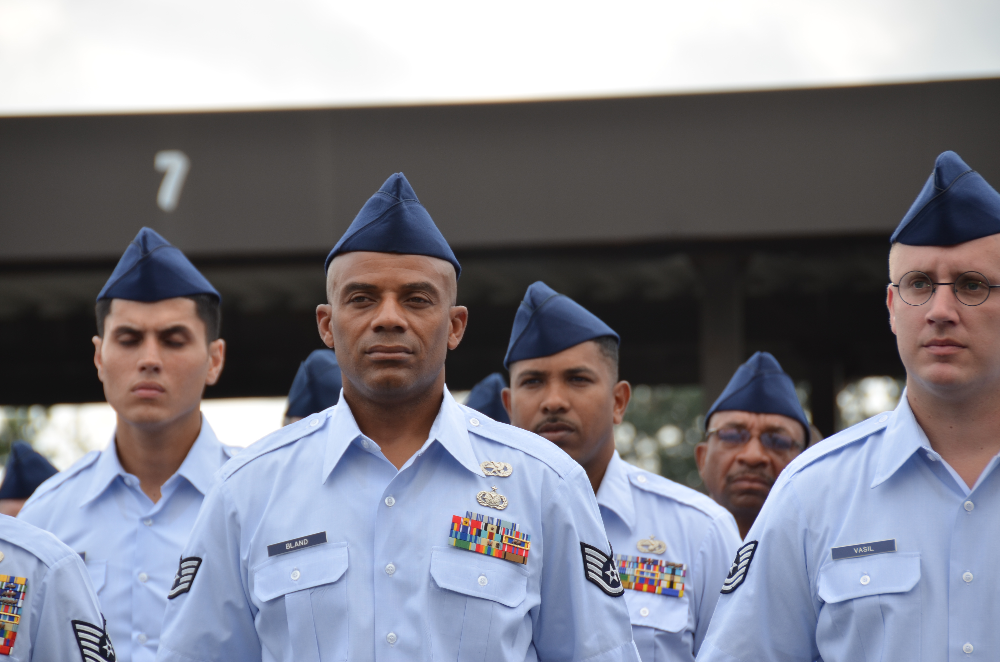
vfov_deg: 6.8
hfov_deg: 10.2
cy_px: 331
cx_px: 500
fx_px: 5613
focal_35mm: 202
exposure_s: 1/200
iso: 100
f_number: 5.6
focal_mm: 135
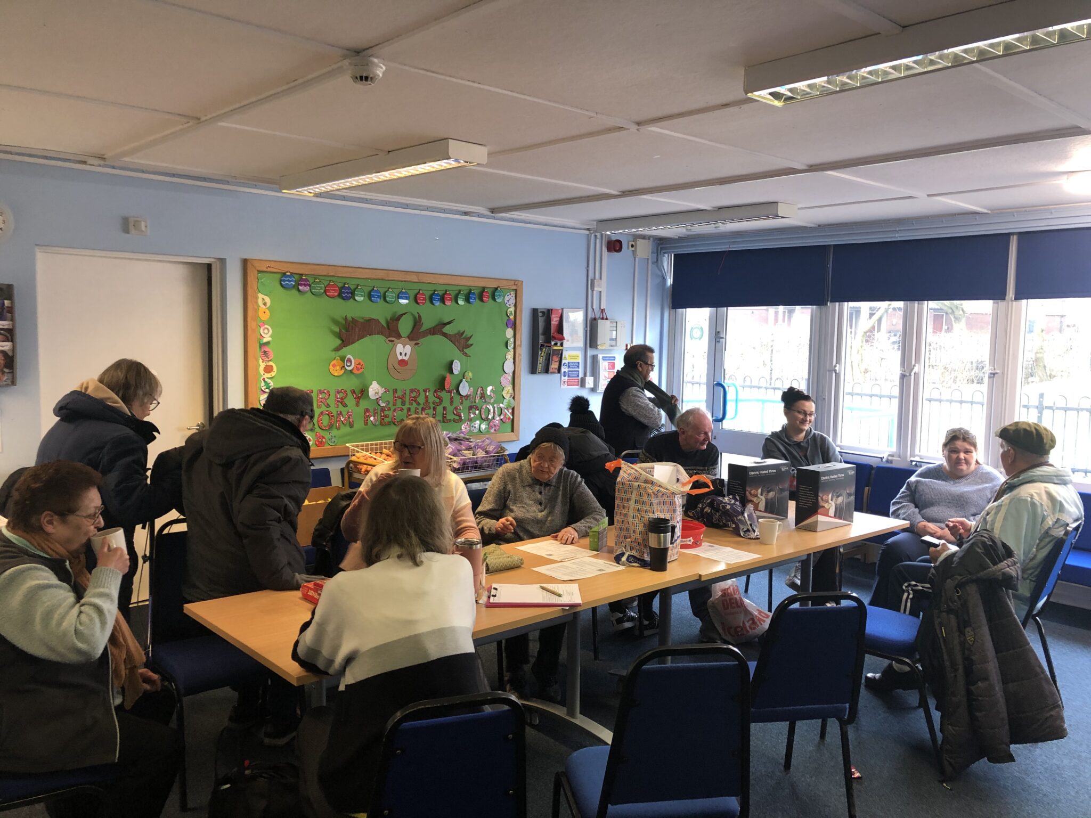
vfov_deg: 49.7
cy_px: 409
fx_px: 882
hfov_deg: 63.4
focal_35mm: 28
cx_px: 546
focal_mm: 4
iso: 40
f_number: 1.8
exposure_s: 1/20
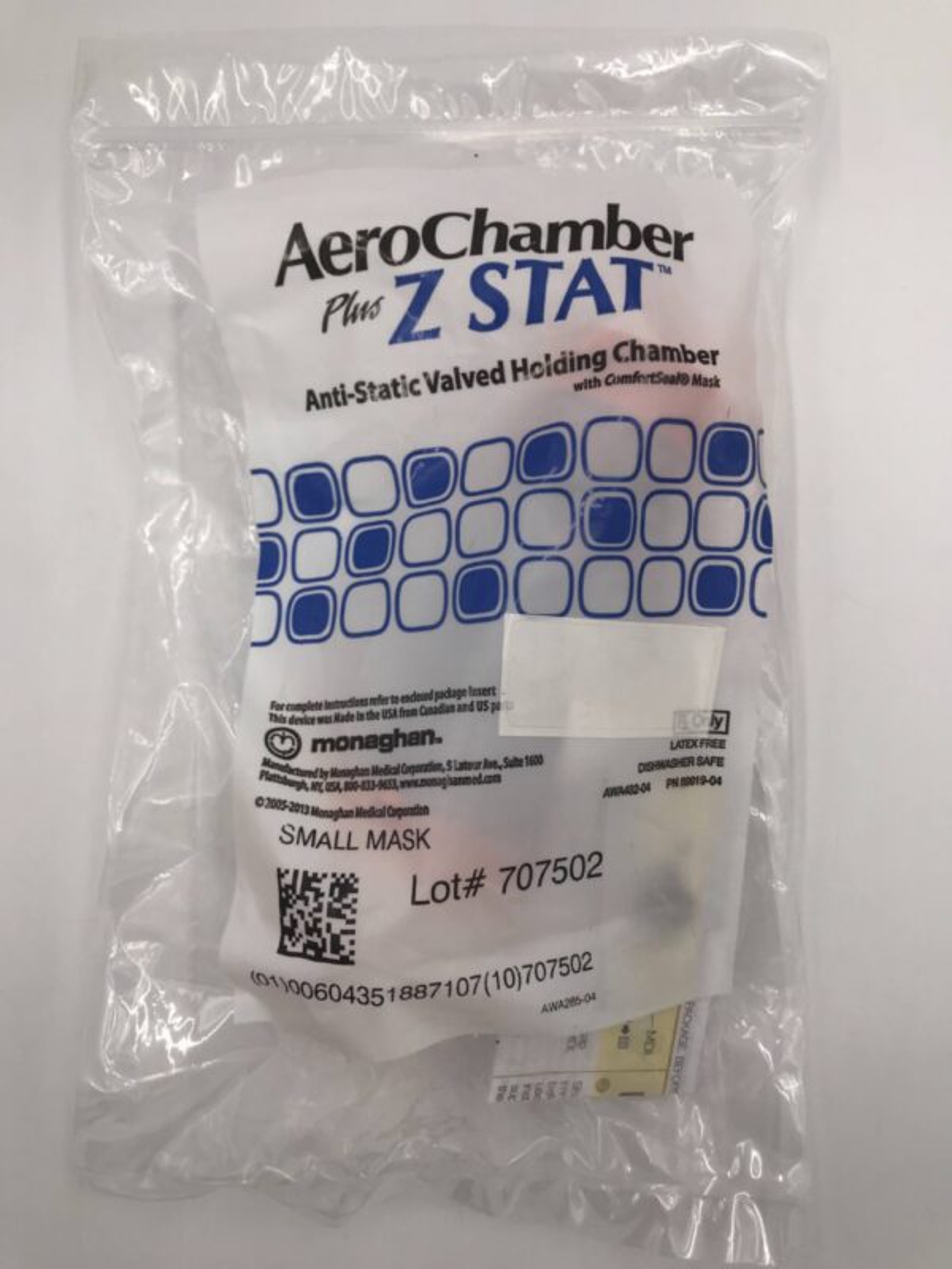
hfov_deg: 49.7
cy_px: 634
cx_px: 476
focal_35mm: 28
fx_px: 1027
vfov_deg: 63.4
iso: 20
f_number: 1.8
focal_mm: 3.99
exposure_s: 1/148
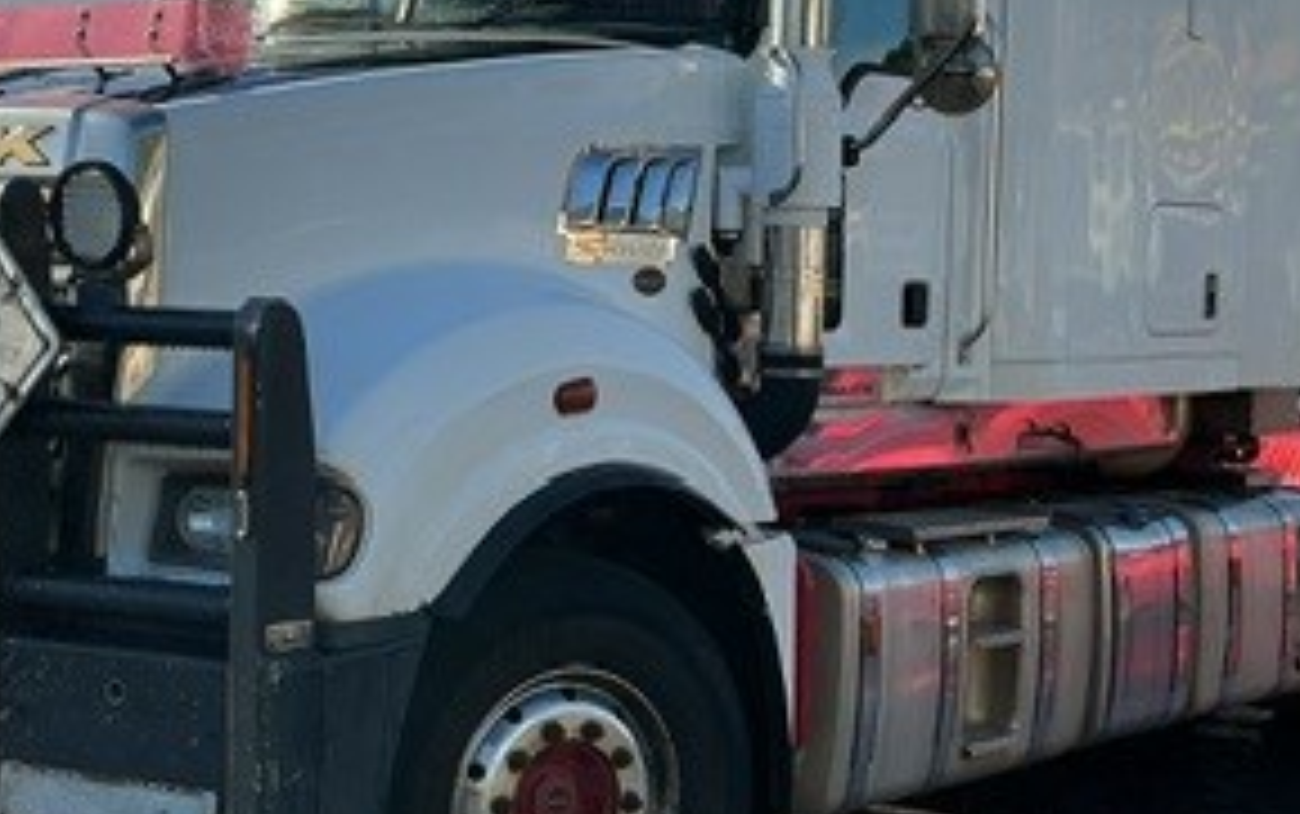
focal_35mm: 68
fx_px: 2411
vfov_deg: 19.1
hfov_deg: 30.1
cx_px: 522
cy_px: 301
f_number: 1.8
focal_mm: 3
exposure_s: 1/1730
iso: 25
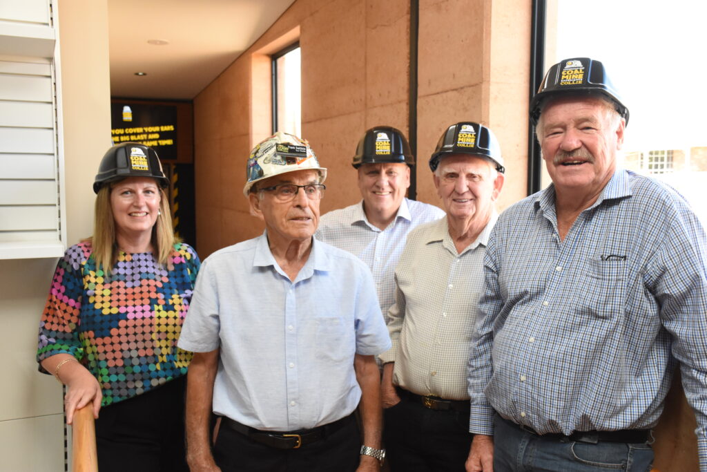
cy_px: 236
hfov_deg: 53.1
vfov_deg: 36.9
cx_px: 354
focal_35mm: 36
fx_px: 707
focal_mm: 24
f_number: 5.6
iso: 2000
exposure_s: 1/250
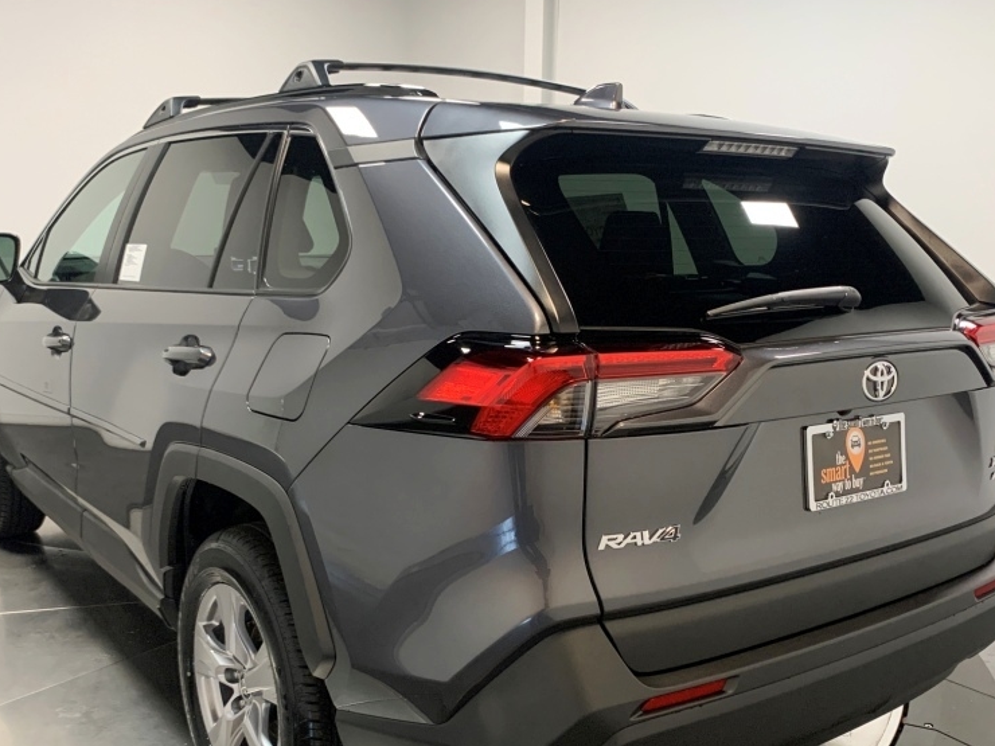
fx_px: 1035
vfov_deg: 39.3
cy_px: 474
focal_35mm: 36
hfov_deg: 51.4
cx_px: 499
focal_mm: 4.25
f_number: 1.8
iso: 320
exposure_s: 1/60
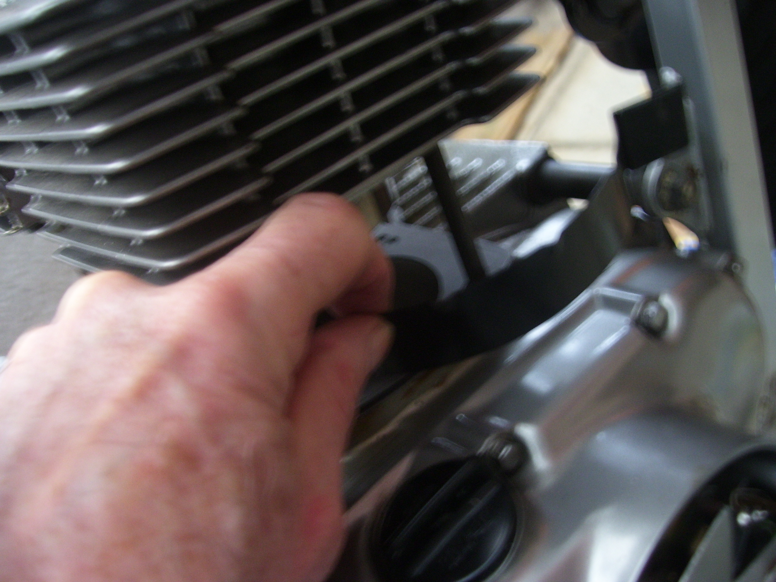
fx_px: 829
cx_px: 388
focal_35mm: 37
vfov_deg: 38.7
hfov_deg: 50.1
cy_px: 291
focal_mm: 6
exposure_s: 1/8
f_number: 2.7
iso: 160
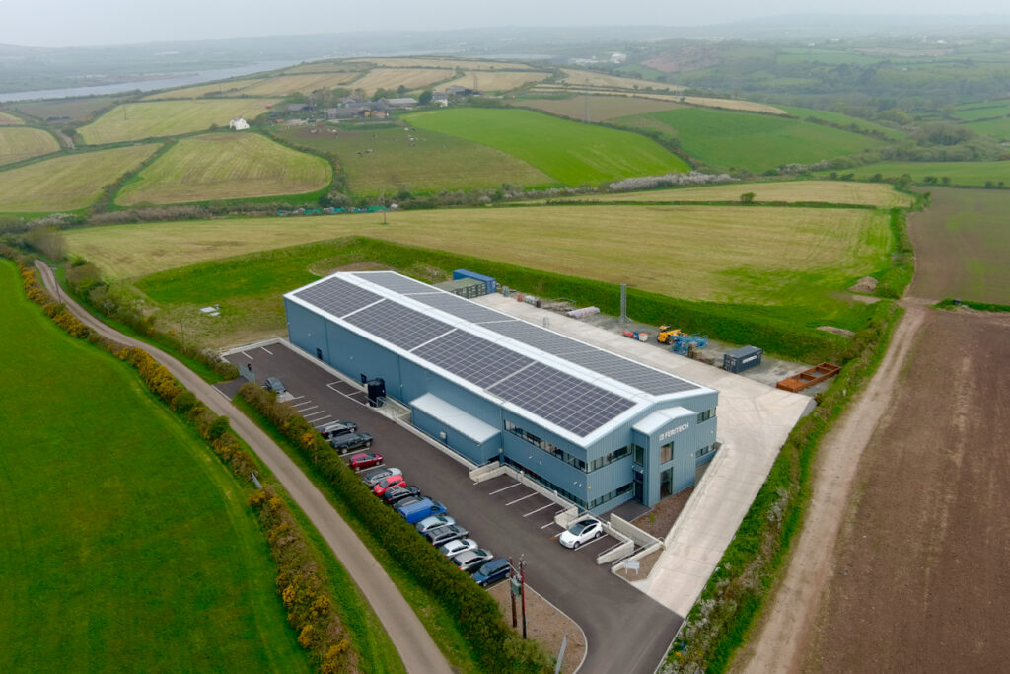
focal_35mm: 29
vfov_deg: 45.0
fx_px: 814
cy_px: 337
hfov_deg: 63.7
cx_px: 505
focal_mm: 10.57
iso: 100
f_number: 2.8
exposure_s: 1/400
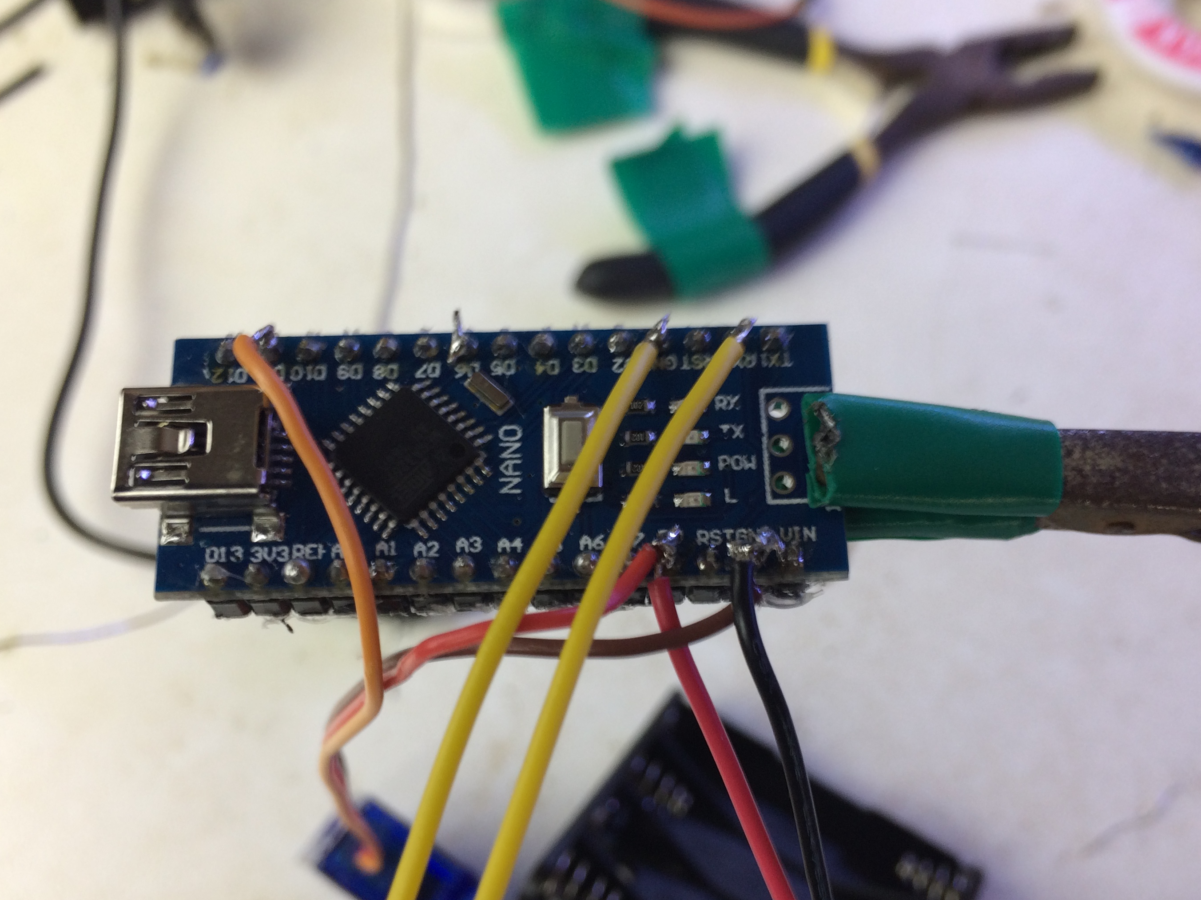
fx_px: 1214
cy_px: 524
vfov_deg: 40.6
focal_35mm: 35
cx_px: 629
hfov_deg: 52.6
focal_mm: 4.15
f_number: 2.2
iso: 40
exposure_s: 1/50
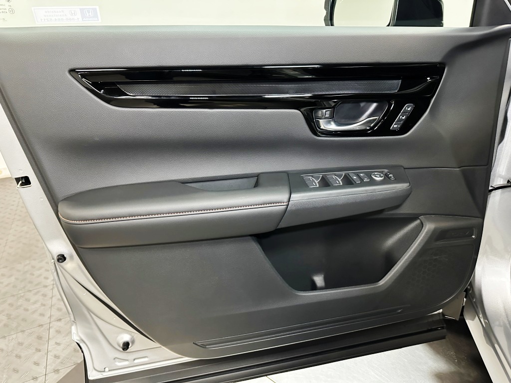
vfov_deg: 56.8
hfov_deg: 71.6
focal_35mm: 24
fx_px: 354
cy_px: 192
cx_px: 256
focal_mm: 6.86
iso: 1000
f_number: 1.78
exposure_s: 1/40
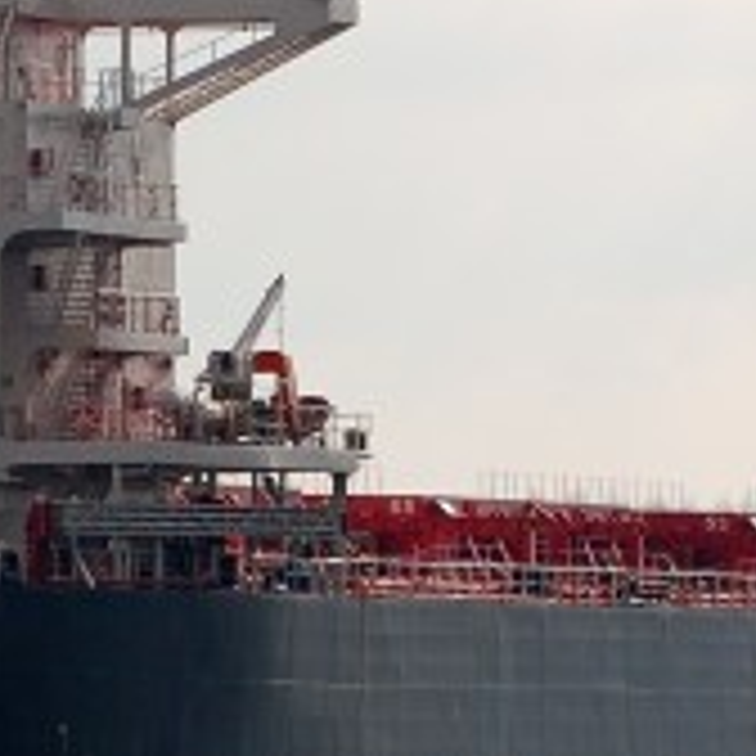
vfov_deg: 3.1
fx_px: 13787
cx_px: 328
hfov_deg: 3.1
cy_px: 146
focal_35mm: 558
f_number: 8
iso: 200
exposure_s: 1/1000
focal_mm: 92
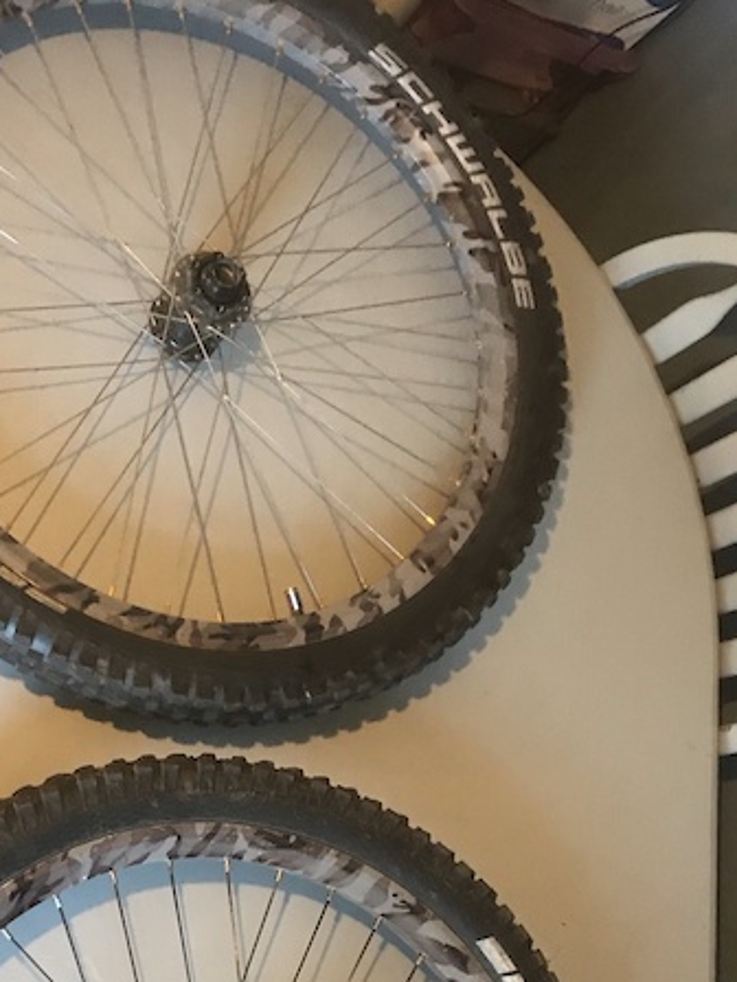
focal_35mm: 50
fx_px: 1419
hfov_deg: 28.7
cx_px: 197
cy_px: 789
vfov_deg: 36.8
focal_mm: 3.99
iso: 64
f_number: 1.8
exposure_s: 1/17
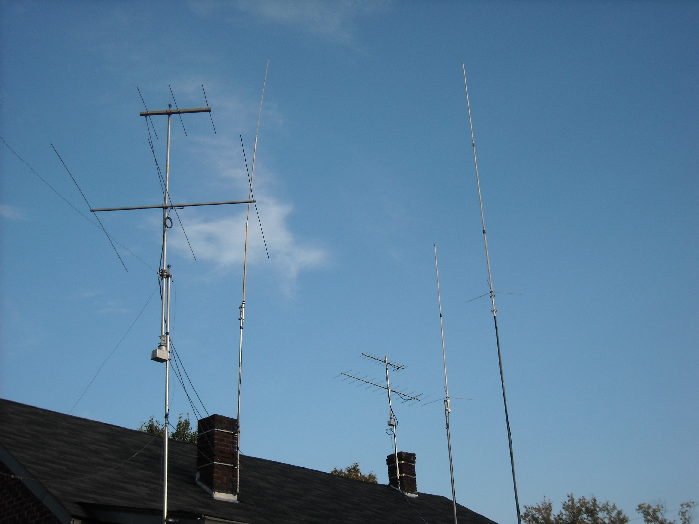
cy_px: 262
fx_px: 989
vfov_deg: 29.7
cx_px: 350
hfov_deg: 38.9
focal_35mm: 49
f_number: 6.3
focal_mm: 7.92
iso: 100
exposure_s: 1/250
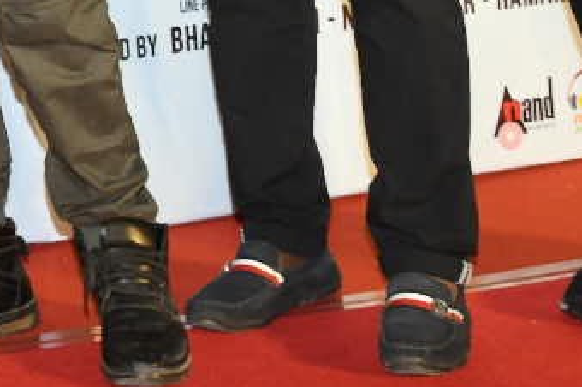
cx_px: -543
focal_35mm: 167
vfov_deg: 7.7
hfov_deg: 11.3
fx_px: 2697
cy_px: -490
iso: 1000
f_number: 6.3
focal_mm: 35
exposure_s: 1/125
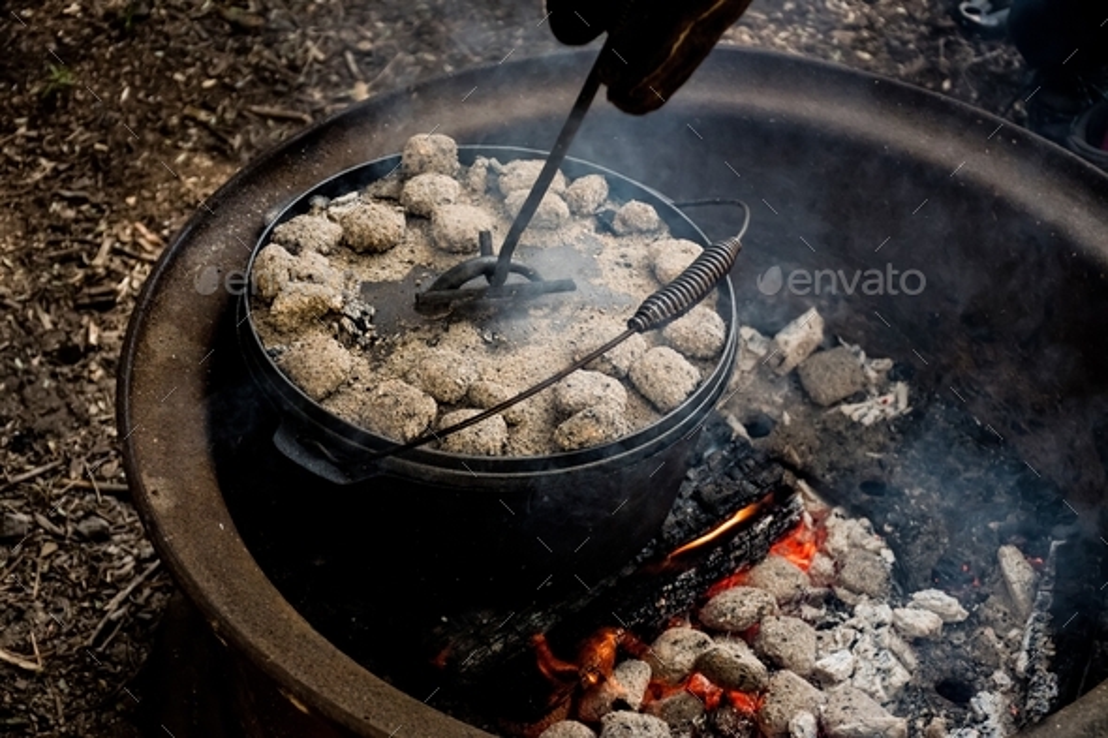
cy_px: 369
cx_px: 554
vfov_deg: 17.5
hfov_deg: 26.0
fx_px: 2400
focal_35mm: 78
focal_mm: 52
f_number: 4.8
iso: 250
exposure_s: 1/320
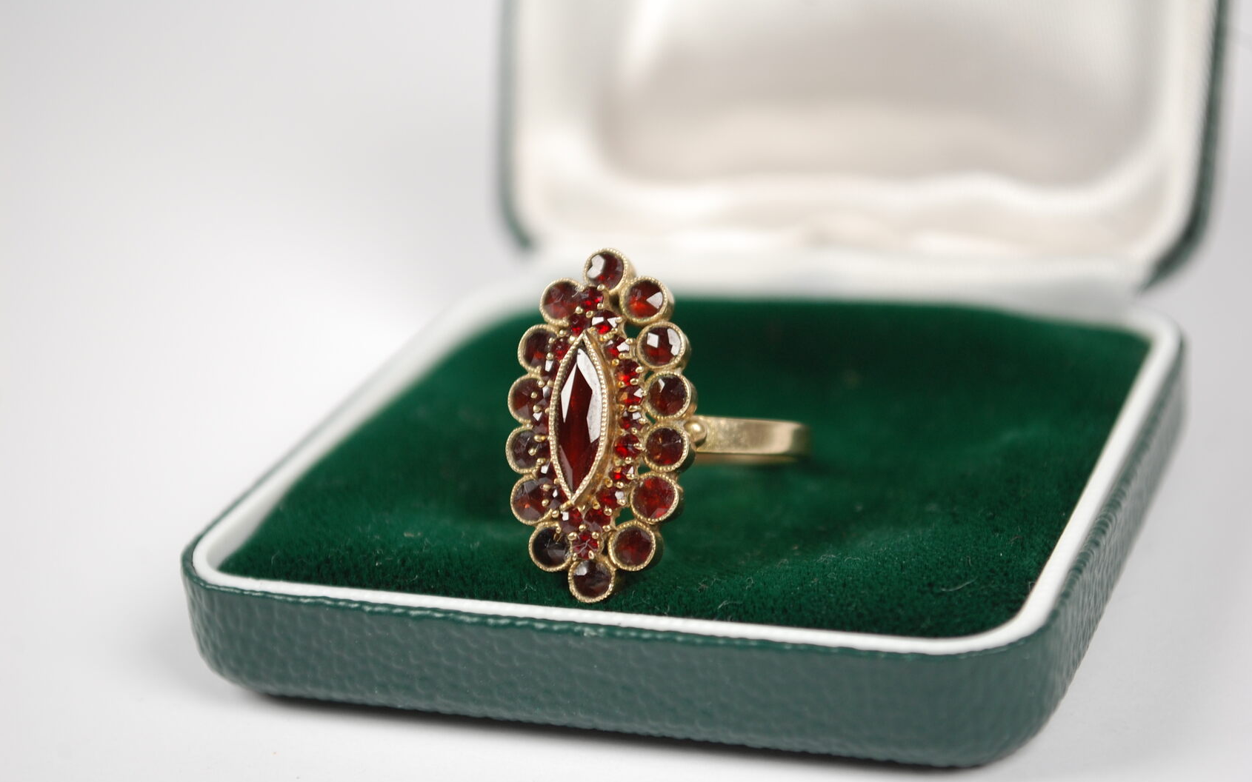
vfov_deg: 15.5
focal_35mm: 85
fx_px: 2883
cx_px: 628
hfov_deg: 24.5
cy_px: 393
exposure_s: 1/125
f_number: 5.6
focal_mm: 55
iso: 280
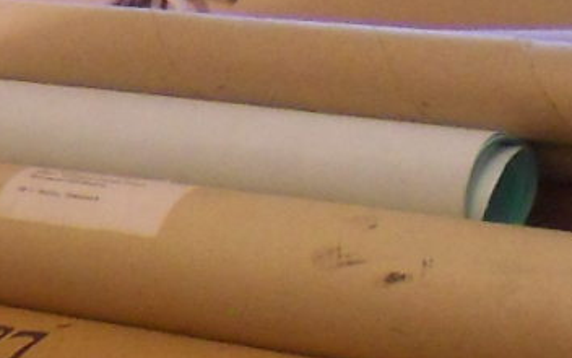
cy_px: 867
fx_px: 2307
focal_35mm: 148
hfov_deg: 11.6
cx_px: -795
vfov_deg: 8.1
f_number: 3.3
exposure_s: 1/30
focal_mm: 4.2
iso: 160
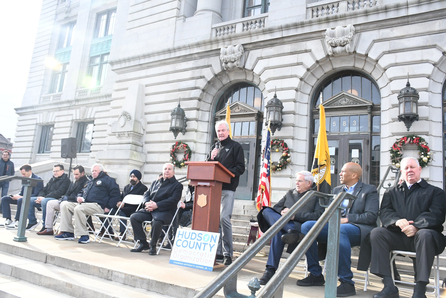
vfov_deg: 47.9
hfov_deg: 67.4
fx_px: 334
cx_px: 223
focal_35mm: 27
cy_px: 149
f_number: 7.1
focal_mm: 18
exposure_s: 1/200
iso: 1250
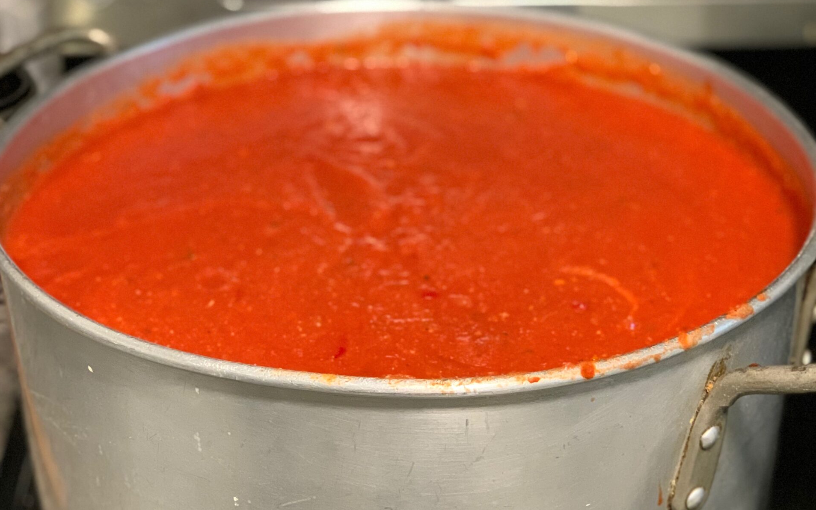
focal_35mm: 74
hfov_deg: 27.8
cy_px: 322
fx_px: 1646
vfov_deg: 17.6
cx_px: 407
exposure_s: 1/40
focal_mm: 6
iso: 320
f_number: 2.4
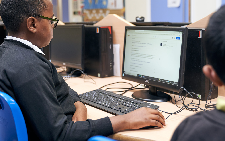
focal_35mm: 56
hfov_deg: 36.3
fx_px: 343
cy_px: 58
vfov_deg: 23.1
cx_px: 103
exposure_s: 1/50
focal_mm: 41
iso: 320
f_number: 2.8
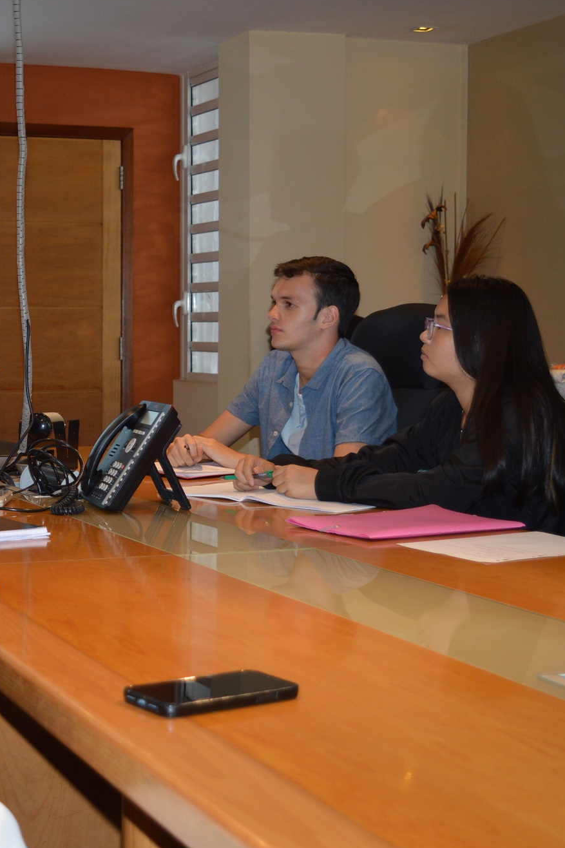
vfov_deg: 32.5
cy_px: 420
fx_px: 1454
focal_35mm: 62
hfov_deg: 21.4
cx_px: 24
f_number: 4
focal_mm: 27
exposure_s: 1/60
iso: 400
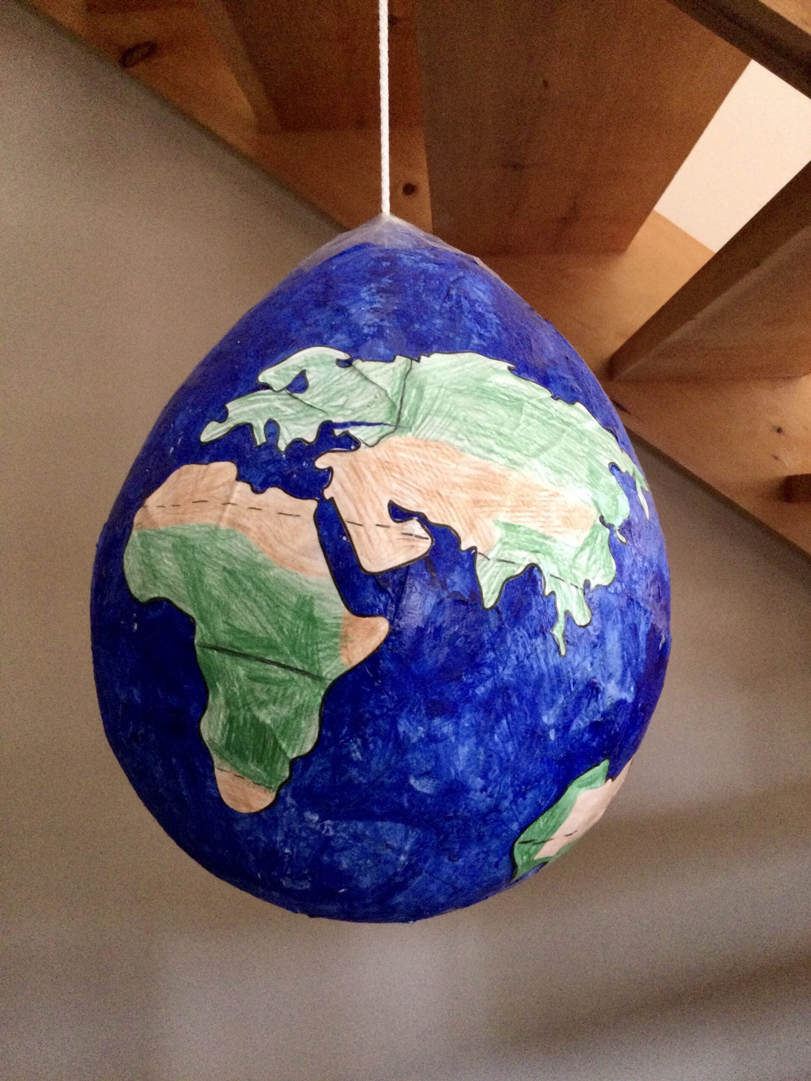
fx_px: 968
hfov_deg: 45.4
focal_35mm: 31
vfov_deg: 58.4
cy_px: 540
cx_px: 406
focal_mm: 3.3
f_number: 2.4
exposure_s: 1/20
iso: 200
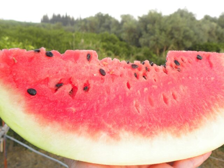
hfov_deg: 45.8
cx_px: 112
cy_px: 84
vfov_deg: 35.1
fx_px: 265
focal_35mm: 41
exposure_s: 1/56.3
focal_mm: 7.3
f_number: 3.2
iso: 64
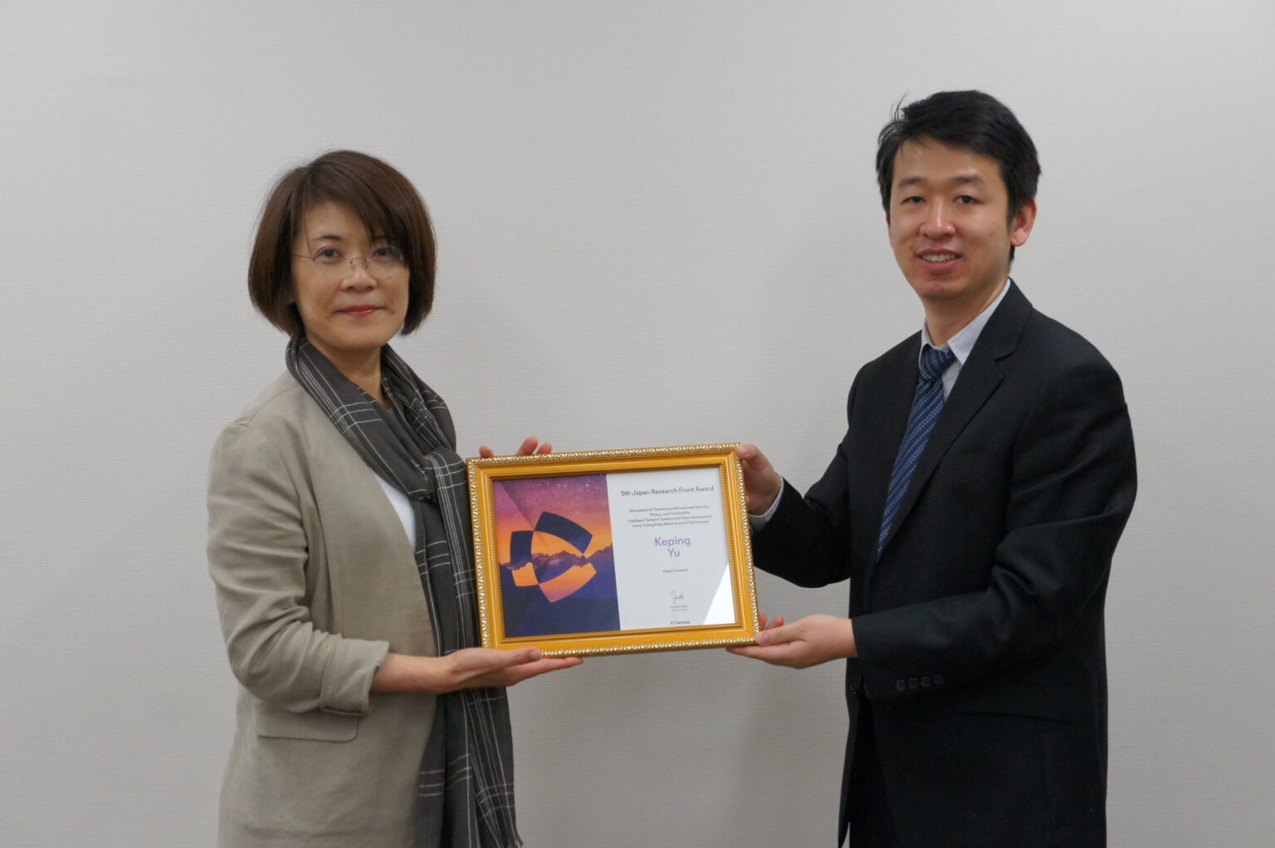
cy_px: 424
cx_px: 638
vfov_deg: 16.5
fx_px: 2919
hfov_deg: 24.6
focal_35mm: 82
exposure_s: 1/200
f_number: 5.6
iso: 1600
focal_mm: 55
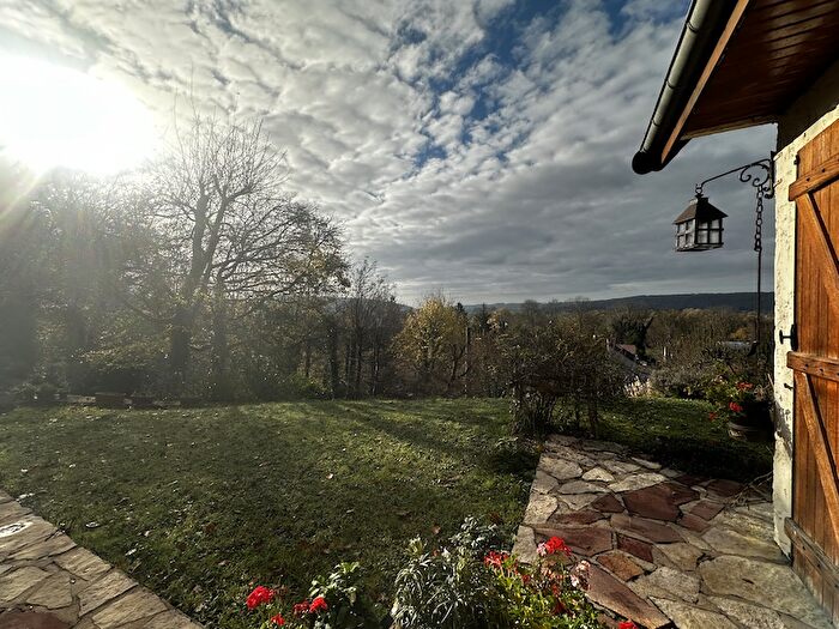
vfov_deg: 85.7
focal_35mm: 14
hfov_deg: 102.1
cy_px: 314
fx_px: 339
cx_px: 420
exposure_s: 1/2304
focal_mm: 2.22
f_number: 2.2
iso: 40
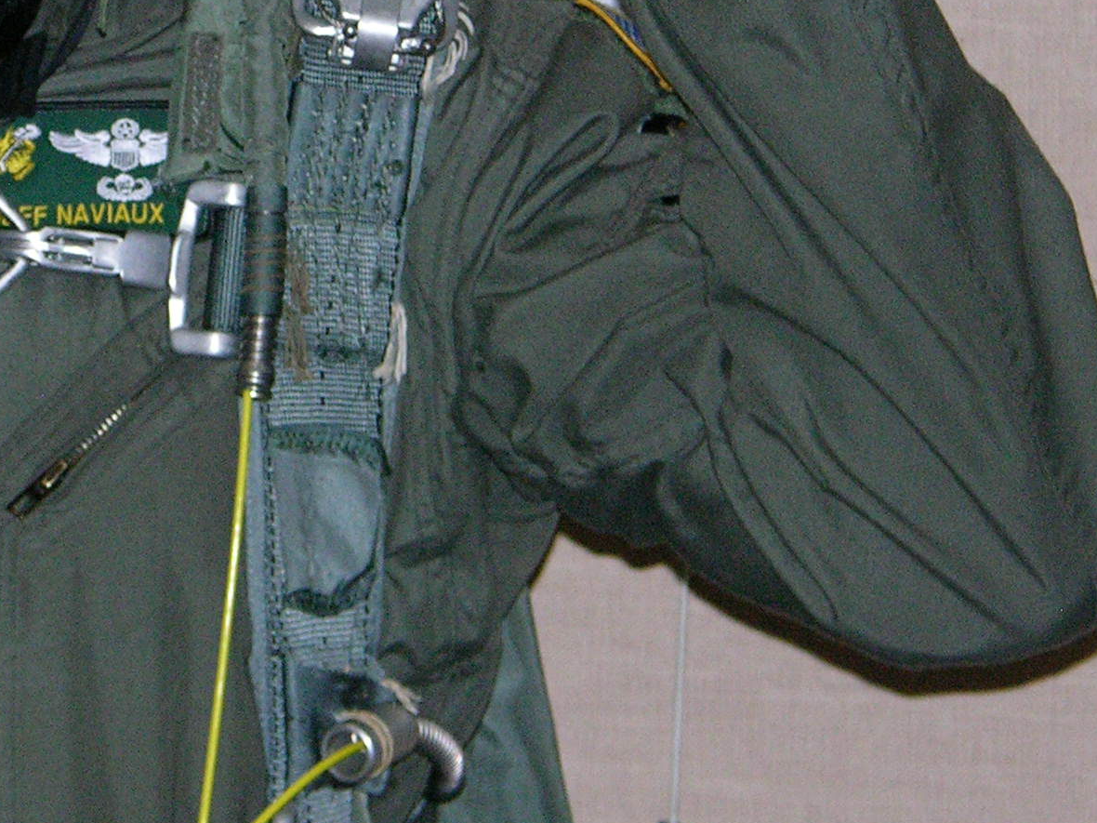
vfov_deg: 4.5
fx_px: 10521
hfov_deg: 5.9
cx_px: -128
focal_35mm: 332
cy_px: 123
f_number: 3.7
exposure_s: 1/120
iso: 200
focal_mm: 29.5
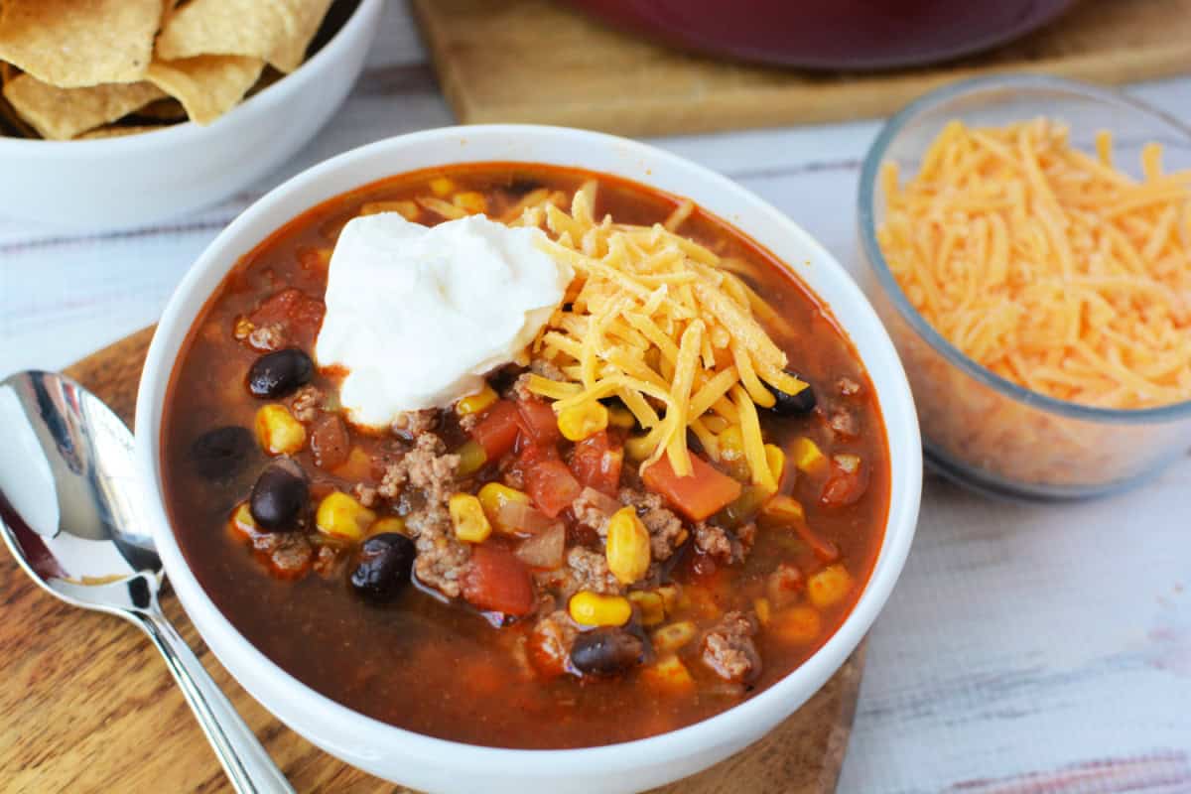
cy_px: 397
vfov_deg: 25.8
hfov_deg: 37.9
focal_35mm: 52
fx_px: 1737
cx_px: 596
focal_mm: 35
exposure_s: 1/125
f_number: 5.6
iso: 400
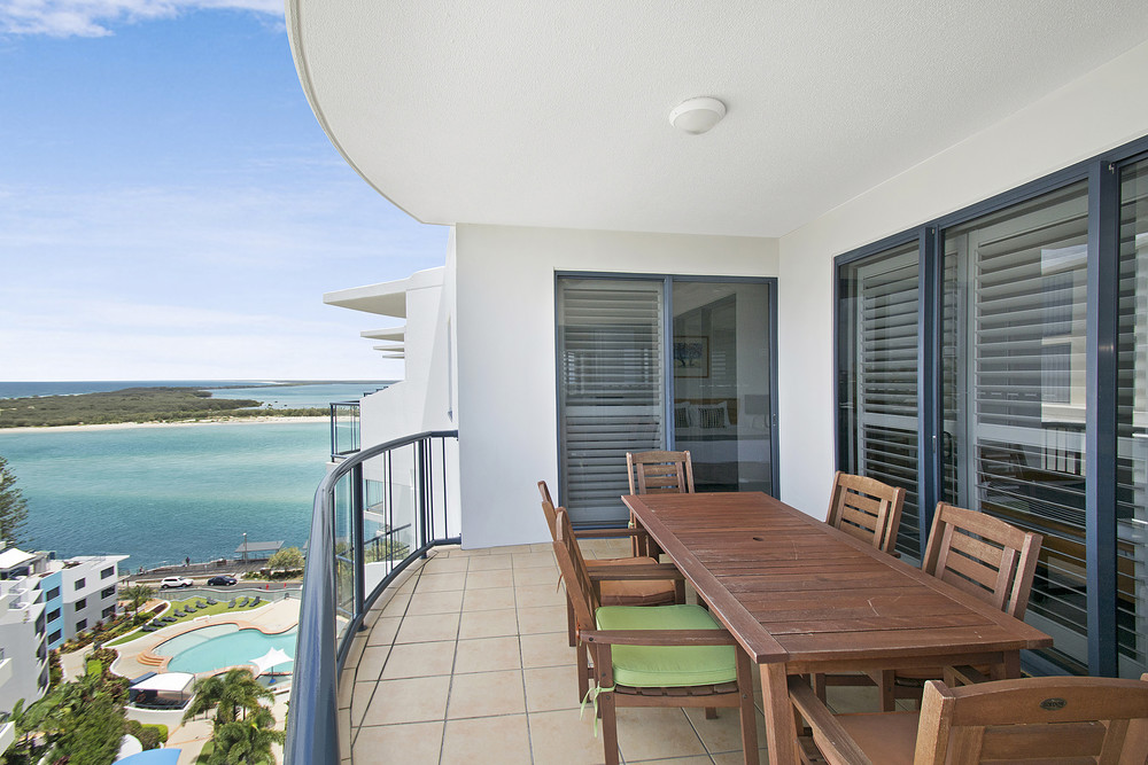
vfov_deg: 77.3
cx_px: 574
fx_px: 478
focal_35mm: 15
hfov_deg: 100.4
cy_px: 382
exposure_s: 1/400
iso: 200
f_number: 8
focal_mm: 10
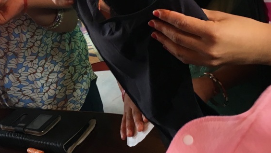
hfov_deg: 24.8
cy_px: -24
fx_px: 603
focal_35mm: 84
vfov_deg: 14.0
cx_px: 47
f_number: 2.2
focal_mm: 4.15
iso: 40
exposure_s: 1/33
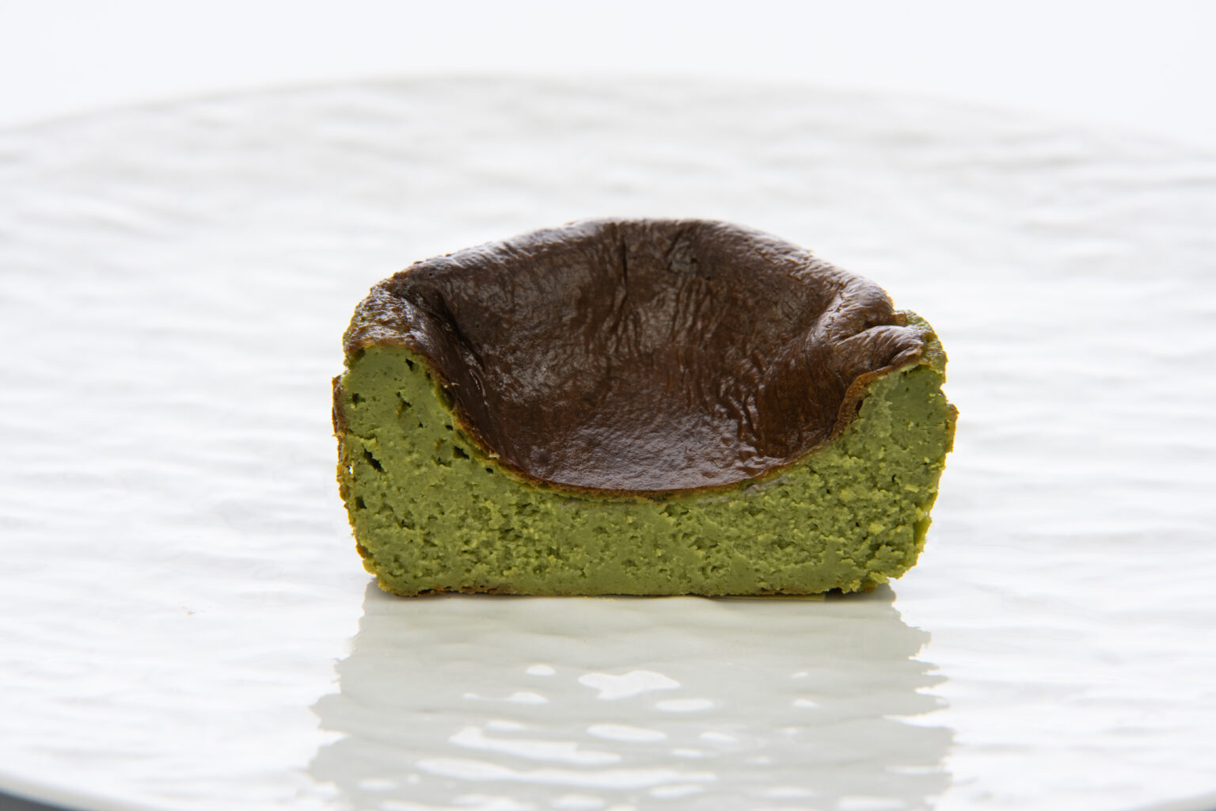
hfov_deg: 12.8
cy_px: 406
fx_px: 5404
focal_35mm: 160
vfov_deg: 8.6
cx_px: 608
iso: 500
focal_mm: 160
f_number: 16
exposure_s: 1/15
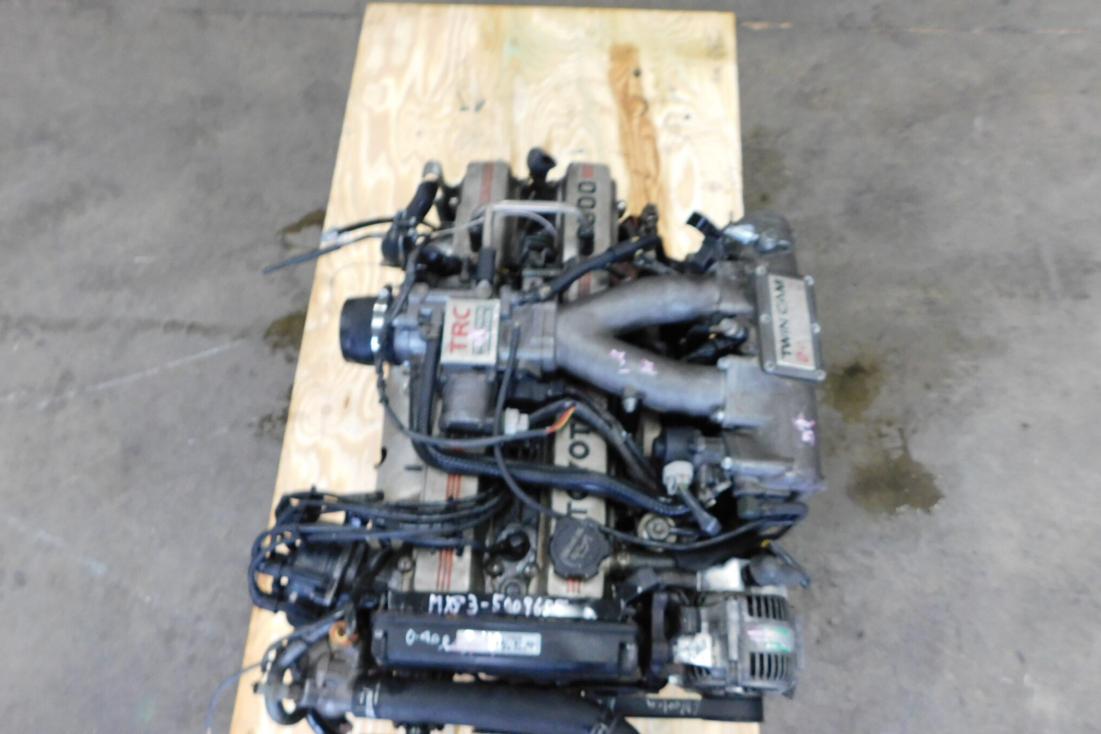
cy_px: 394
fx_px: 734
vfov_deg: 53.1
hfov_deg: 73.7
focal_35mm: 24
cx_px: 549
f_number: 3
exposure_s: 1/13
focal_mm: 4
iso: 400
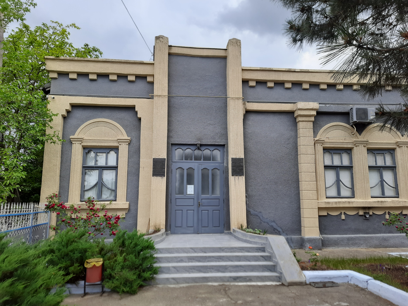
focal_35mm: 24
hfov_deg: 71.6
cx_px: 204
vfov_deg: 56.8
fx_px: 283
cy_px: 153
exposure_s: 1/181
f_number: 1.8
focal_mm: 5.23
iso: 20
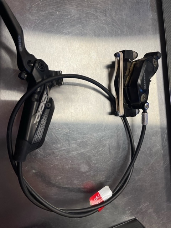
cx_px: 86
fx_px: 171
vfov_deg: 67.3
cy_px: 114
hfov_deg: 53.1
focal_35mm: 26
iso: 80
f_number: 1.6
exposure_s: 1/120
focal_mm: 5.1
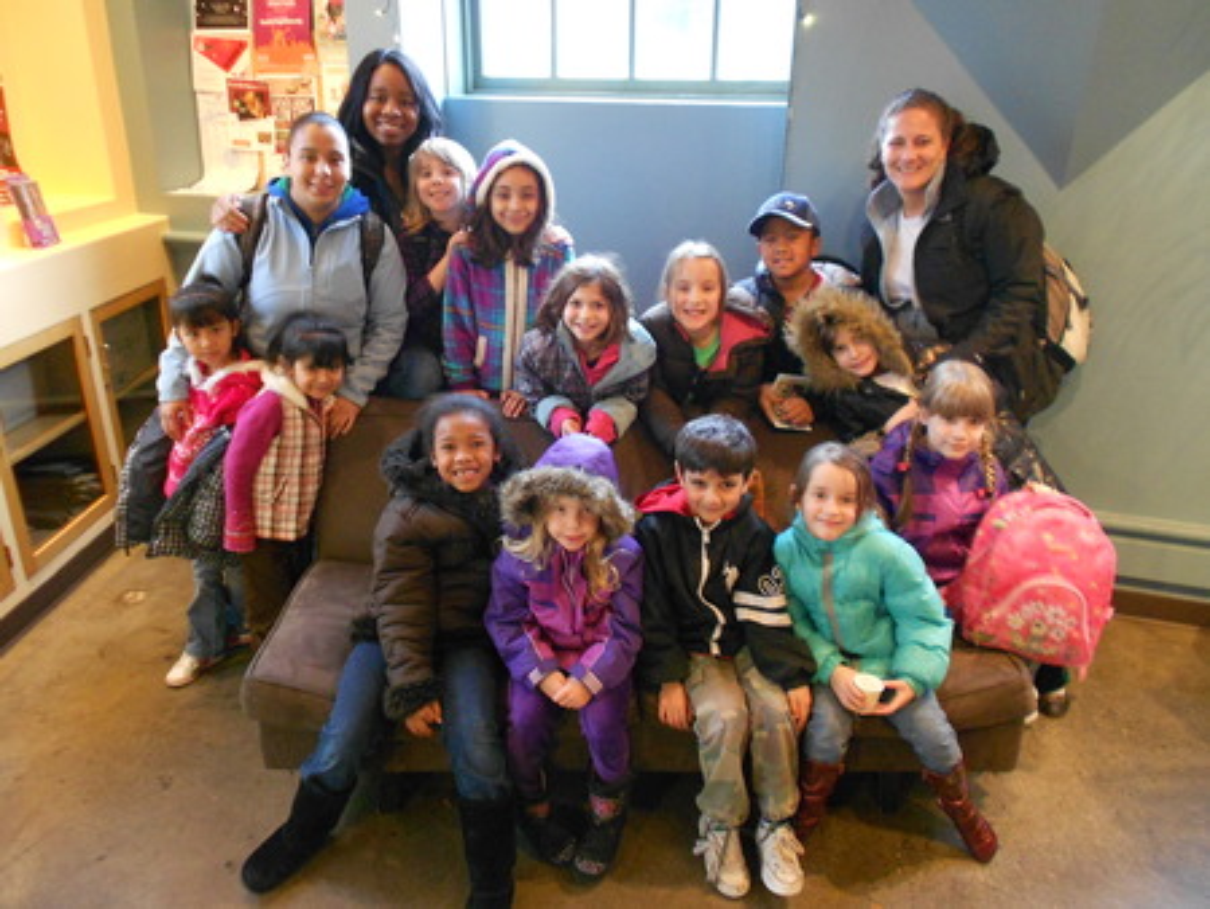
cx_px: 605
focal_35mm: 26
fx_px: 909
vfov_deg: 53.1
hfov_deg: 67.3
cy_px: 454
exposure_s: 1/10
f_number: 3.2
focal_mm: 4.6
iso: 400
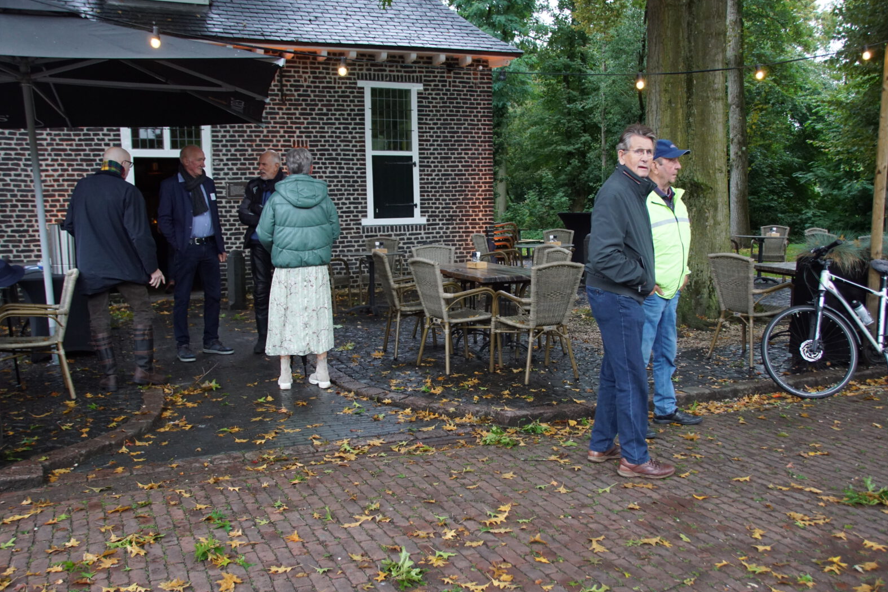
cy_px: 297
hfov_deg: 55.8
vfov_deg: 38.9
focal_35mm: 34
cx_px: 457
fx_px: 839
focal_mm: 22
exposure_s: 1/160
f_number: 4
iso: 1250
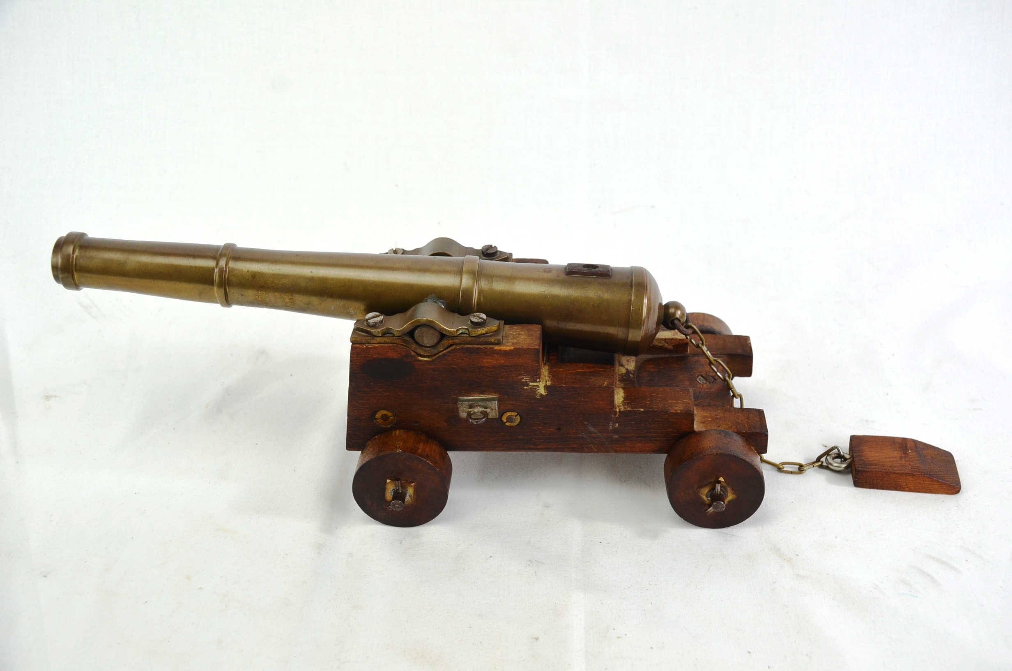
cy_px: 336
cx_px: 506
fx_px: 1178
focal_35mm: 42
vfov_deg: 31.8
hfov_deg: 46.5
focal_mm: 28
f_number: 5.6
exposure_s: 1/125
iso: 320
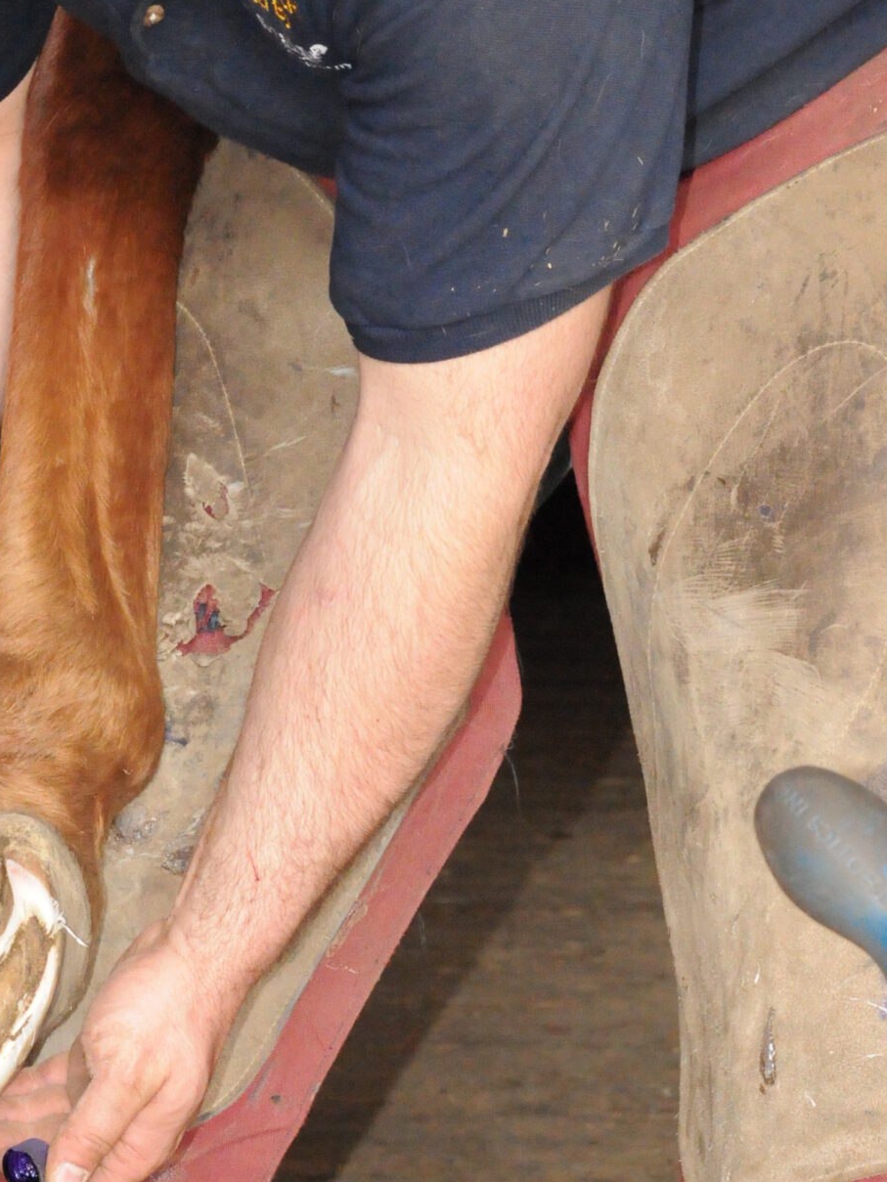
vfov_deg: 10.8
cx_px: 147
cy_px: 838
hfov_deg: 8.1
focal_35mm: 183
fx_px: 6251
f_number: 9
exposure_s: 1/250
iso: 3200
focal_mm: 60
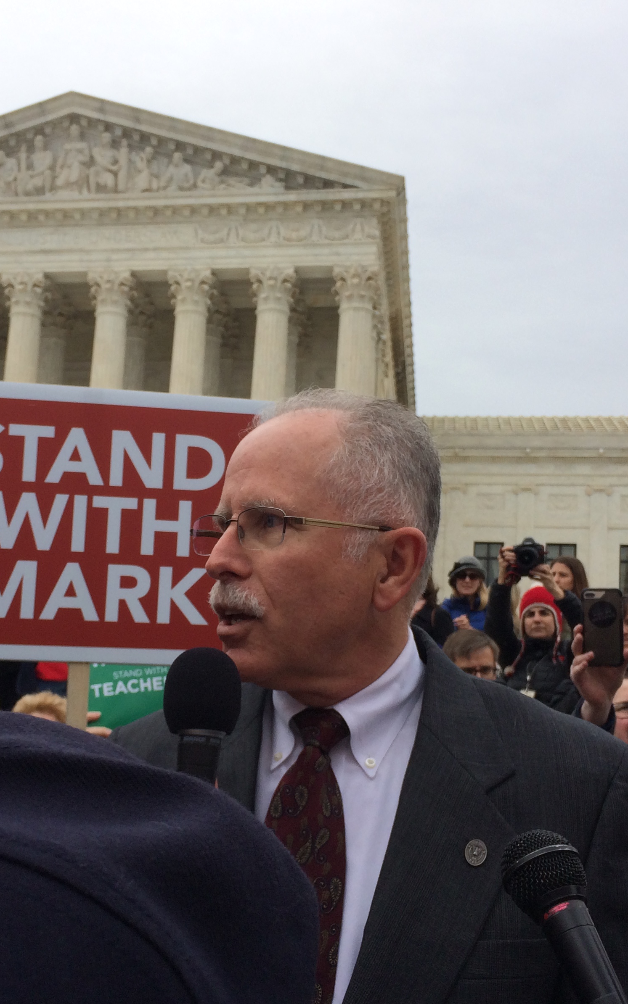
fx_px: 1150
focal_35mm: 42
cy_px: 509
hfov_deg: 30.4
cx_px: 232
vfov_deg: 47.2
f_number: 2.2
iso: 32
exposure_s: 1/873
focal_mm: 4.15
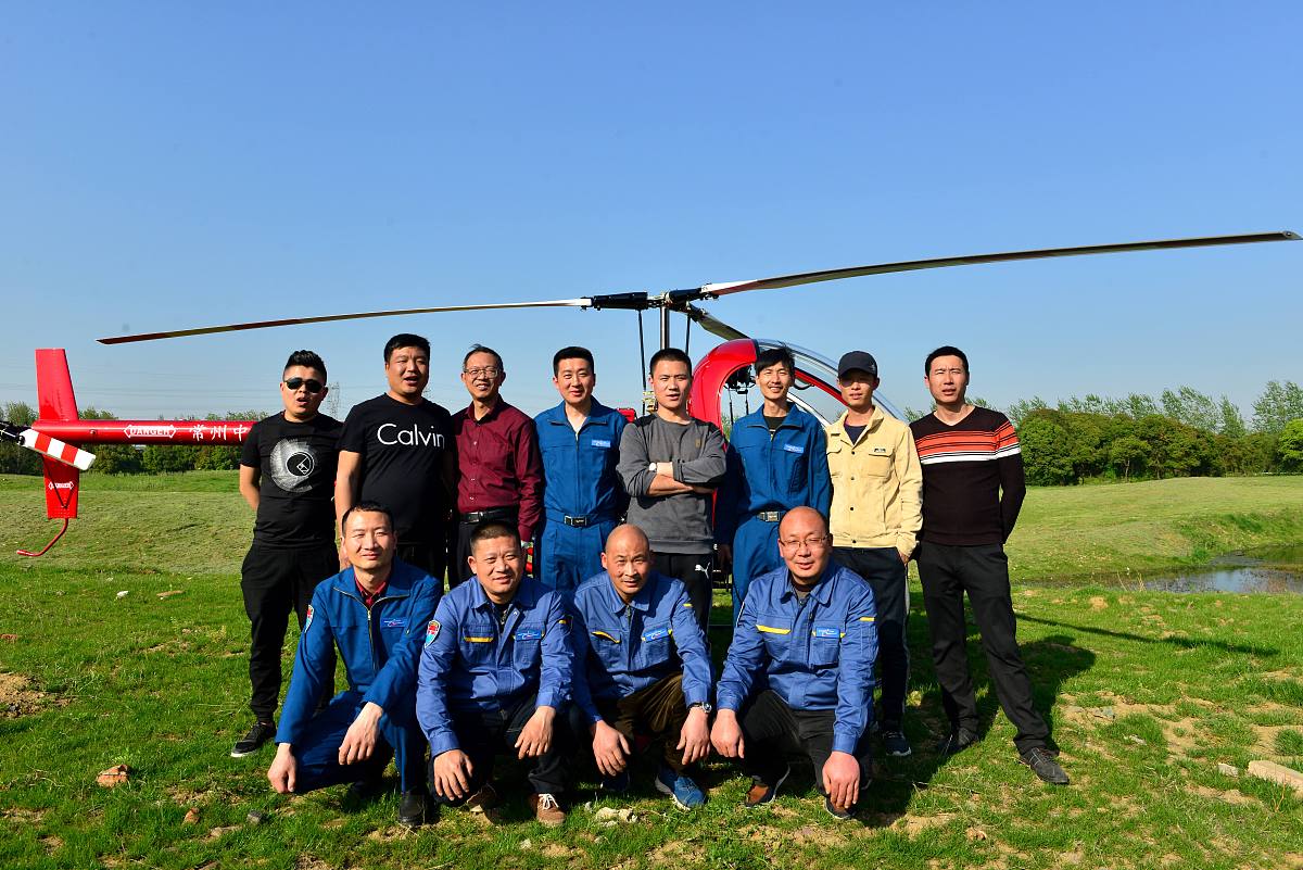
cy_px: 435
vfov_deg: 53.2
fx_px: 869
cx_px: 652
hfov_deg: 73.7
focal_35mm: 24
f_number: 9
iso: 320
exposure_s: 1/640
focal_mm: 24
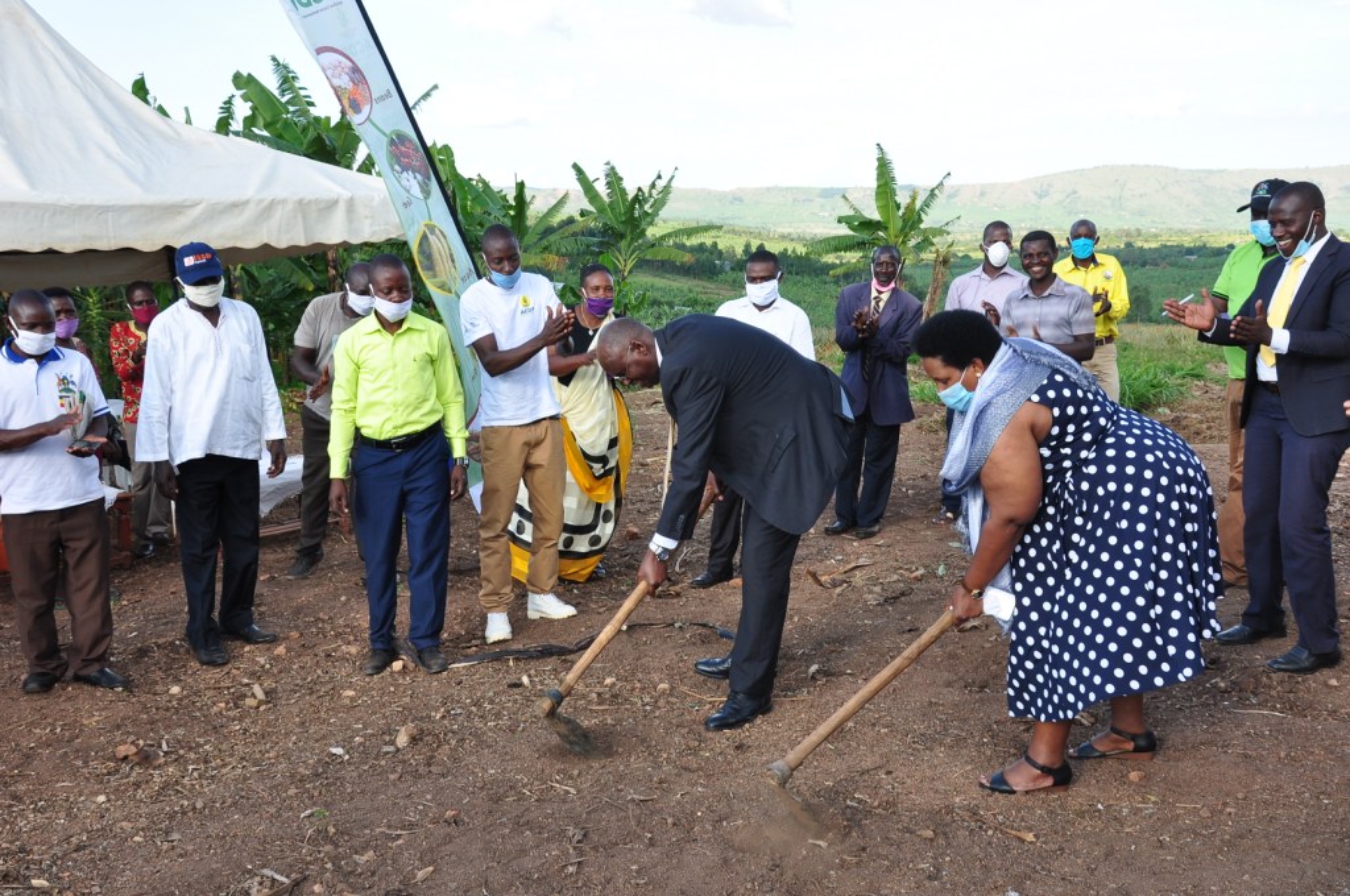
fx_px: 1348
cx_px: 675
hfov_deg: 53.2
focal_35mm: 36
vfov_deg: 36.8
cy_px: 448
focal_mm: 24
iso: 200
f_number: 7.1
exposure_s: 1/125
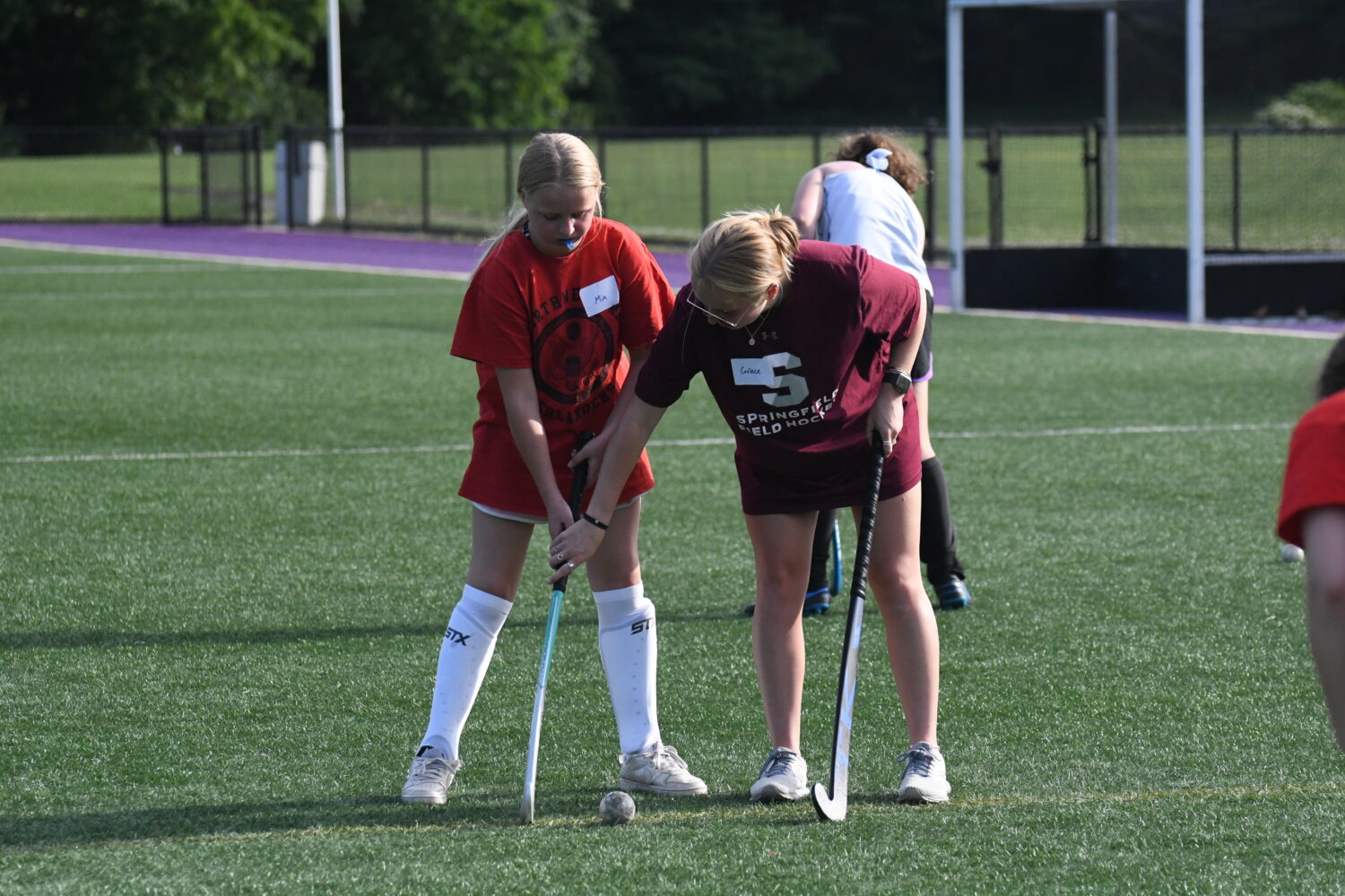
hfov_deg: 12.2
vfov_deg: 8.2
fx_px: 6276
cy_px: 448
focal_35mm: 168
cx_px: 672
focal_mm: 112
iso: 2000
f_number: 4.8
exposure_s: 1/8000
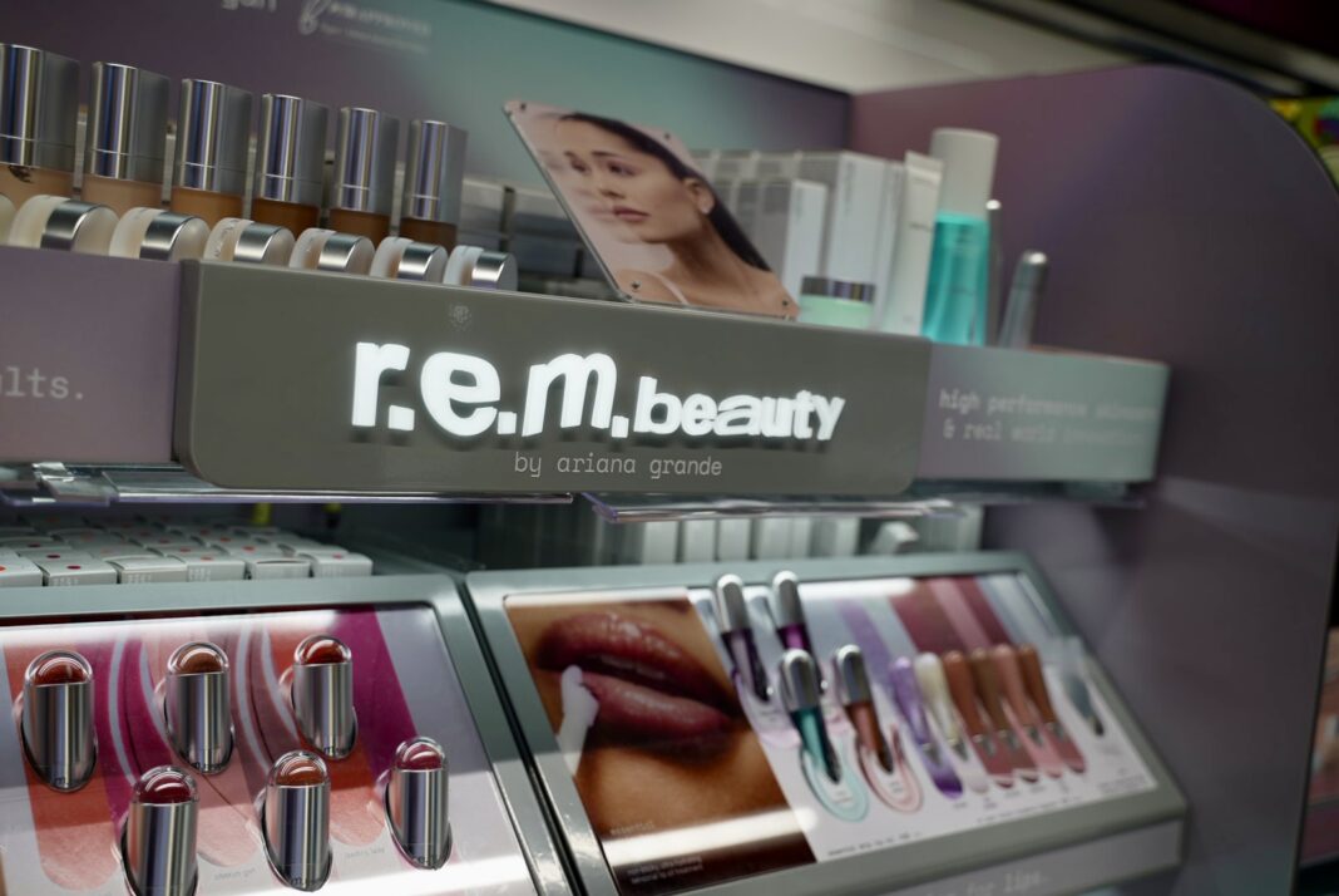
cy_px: 448
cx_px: 670
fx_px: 1415
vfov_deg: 35.1
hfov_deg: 50.7
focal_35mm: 38
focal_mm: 38
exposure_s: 1/60
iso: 80
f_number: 3.5
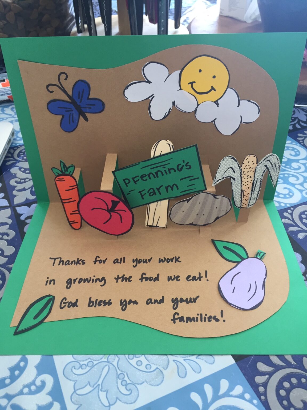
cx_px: 154
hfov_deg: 48.2
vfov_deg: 61.7
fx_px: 343
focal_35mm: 29
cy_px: 205
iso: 40
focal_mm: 4.15
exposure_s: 1/30
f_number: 2.2
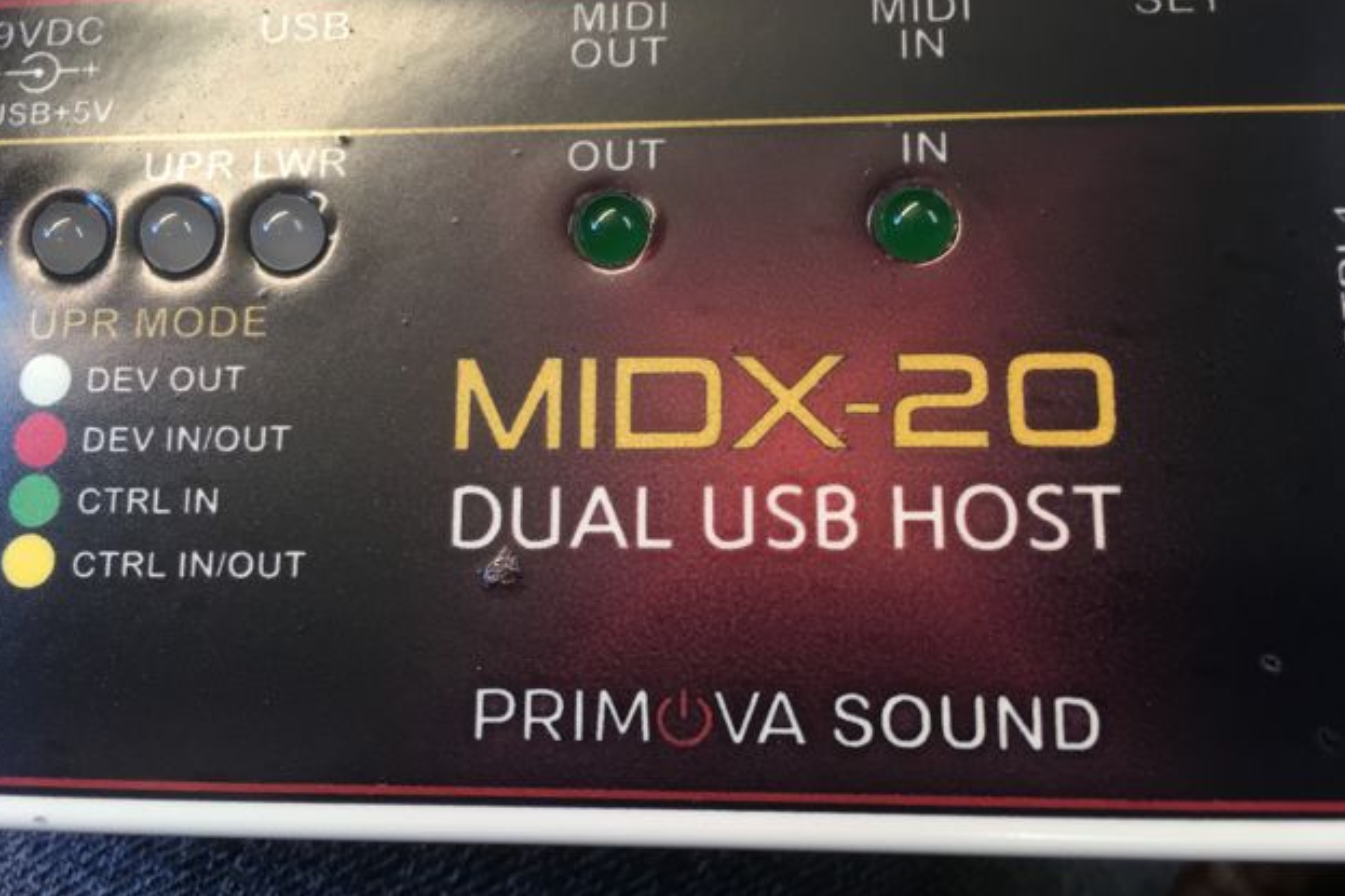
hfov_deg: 60.3
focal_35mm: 31
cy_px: 430
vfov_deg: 42.3
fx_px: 1158
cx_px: 661
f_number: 2.2
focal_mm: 4.15
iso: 50
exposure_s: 1/33
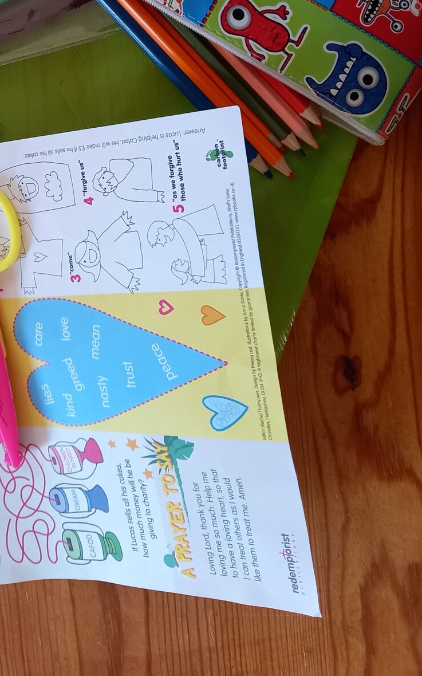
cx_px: 41
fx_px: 847
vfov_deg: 41.6
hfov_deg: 27.0
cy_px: 135
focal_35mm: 46
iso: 125
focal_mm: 4.6
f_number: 2
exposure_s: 1/60
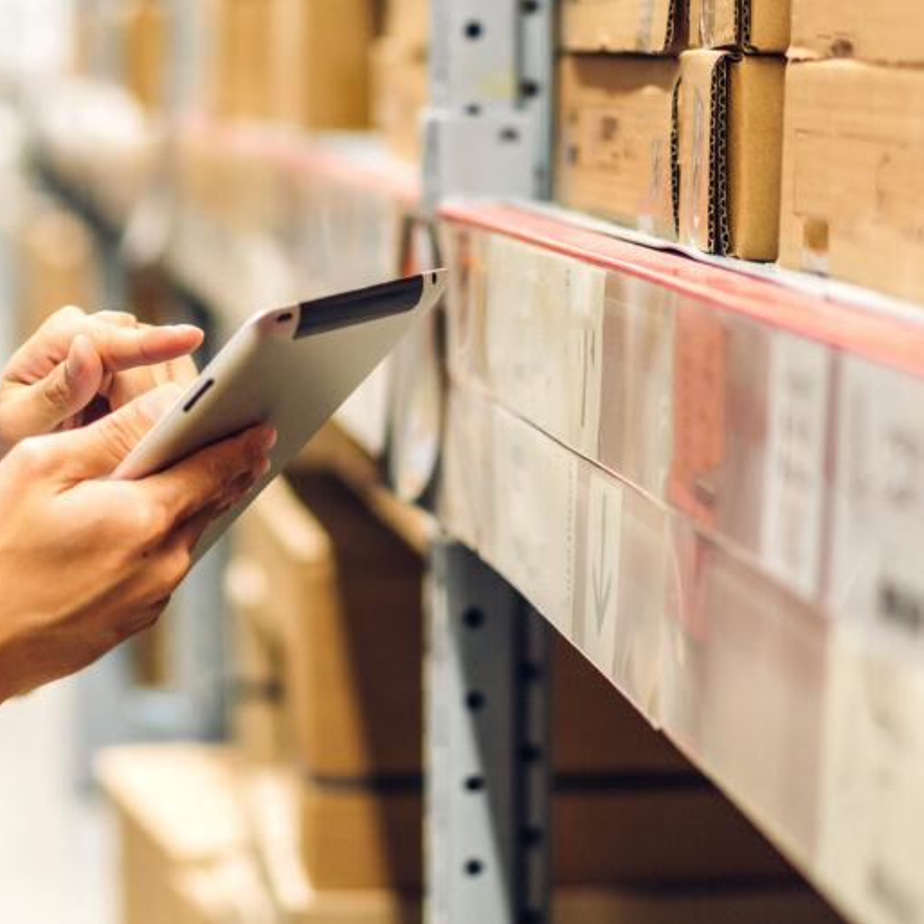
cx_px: 261
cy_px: 201
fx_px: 4228
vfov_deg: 12.4
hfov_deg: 12.4
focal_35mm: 140
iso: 200
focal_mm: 55
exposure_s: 1/100
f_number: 1.8
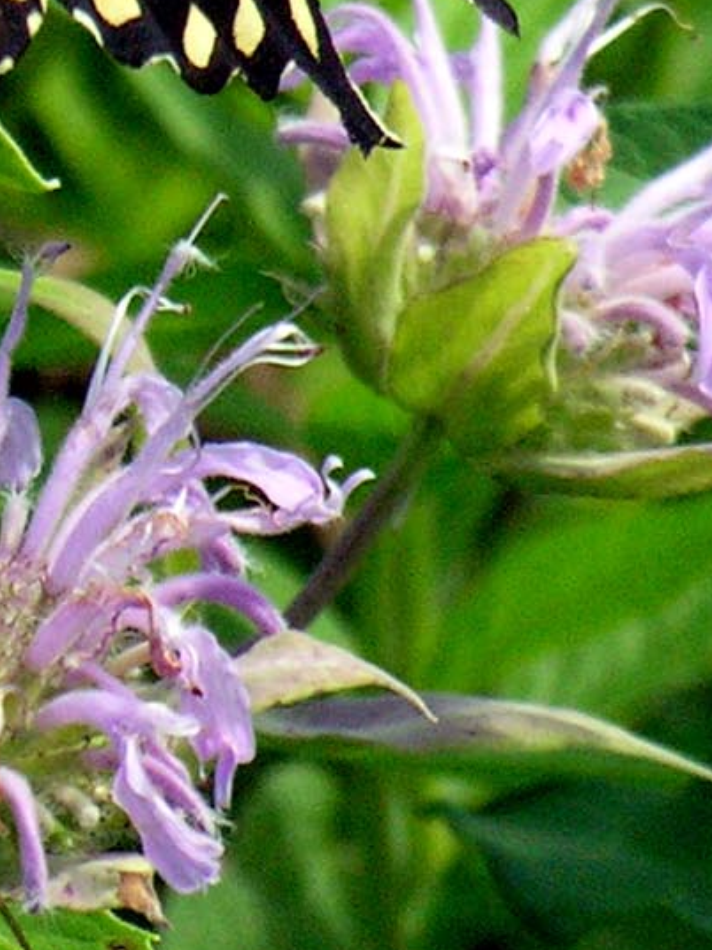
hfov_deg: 1.3
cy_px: -142
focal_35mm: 1142
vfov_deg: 1.7
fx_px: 31319
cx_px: -17
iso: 200
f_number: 5.2
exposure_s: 1/466
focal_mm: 89
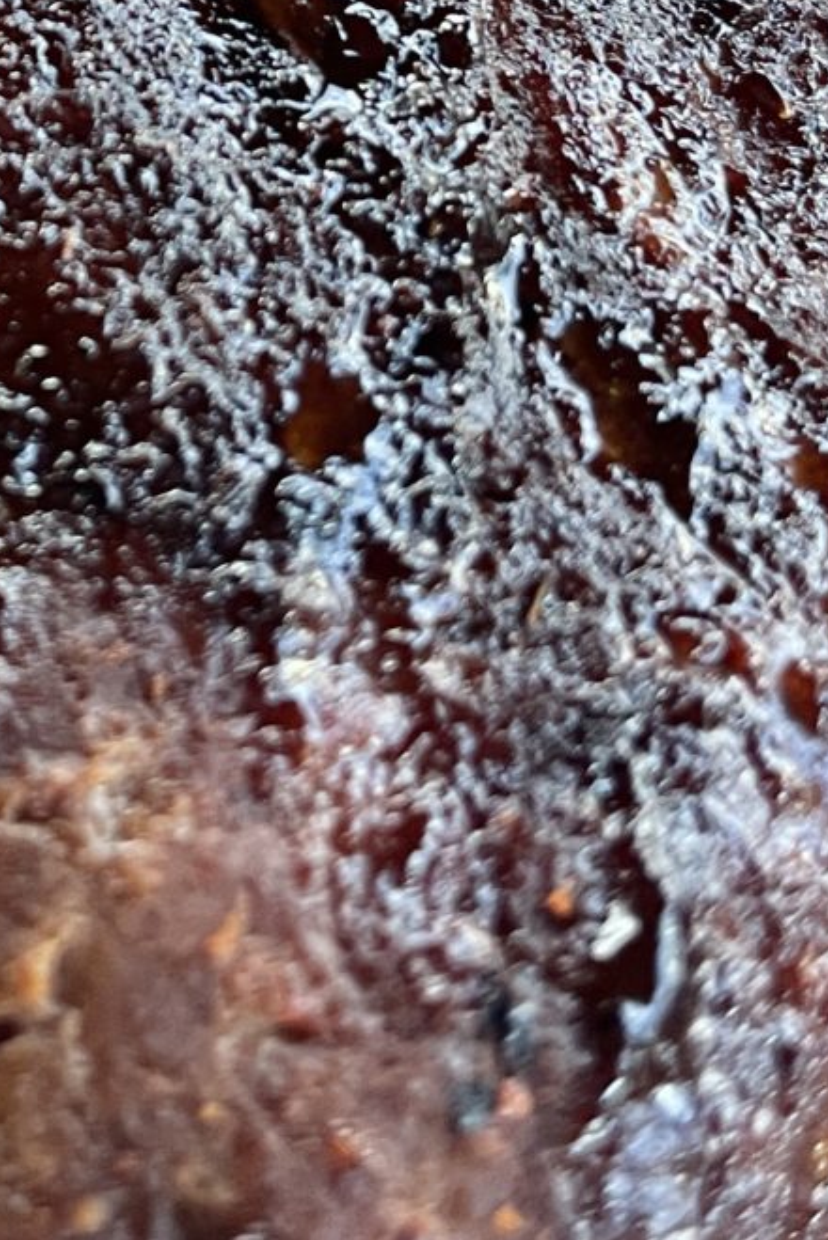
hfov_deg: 15.8
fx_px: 2895
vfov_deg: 22.5
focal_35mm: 84
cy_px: -201
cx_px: -113
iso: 125
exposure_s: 1/60
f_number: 1.6
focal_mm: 4.2
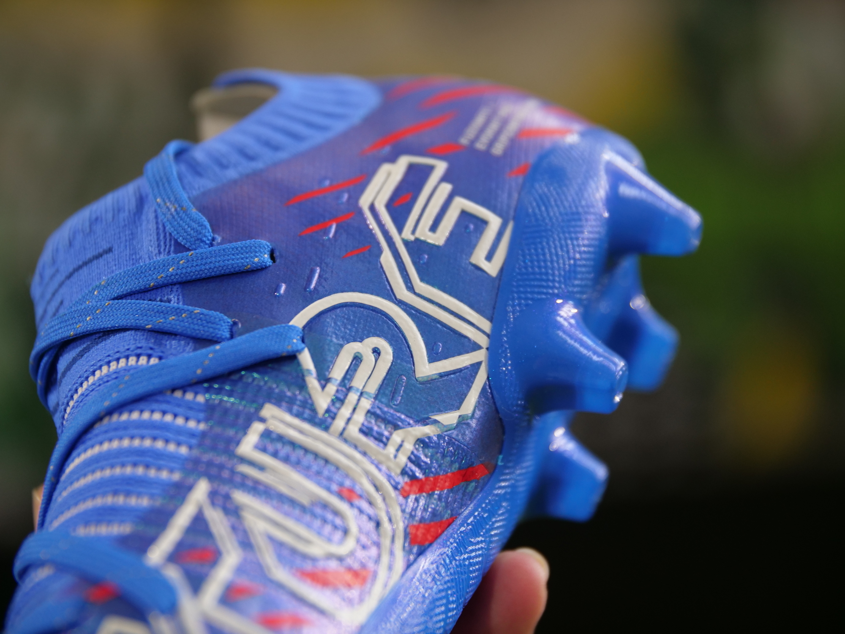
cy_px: 317
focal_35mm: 90
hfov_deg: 21.8
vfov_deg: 16.4
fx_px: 2197
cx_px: 422
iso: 400
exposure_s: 1/125
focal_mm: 45
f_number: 1.8
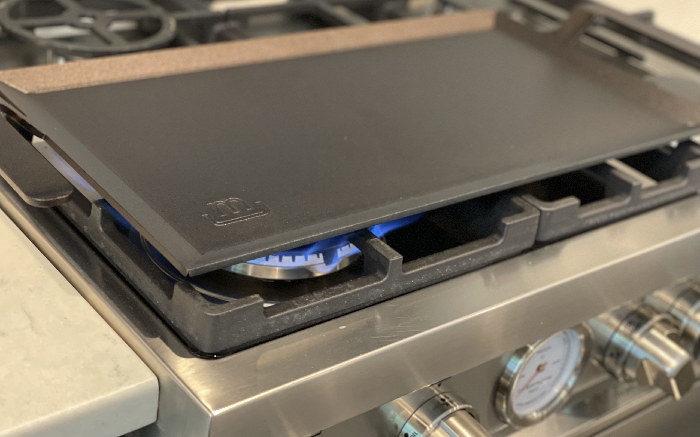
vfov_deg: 23.1
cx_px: 345
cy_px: 192
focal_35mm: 56
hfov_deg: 36.3
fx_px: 1068
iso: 400
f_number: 2
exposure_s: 1/30
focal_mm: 6
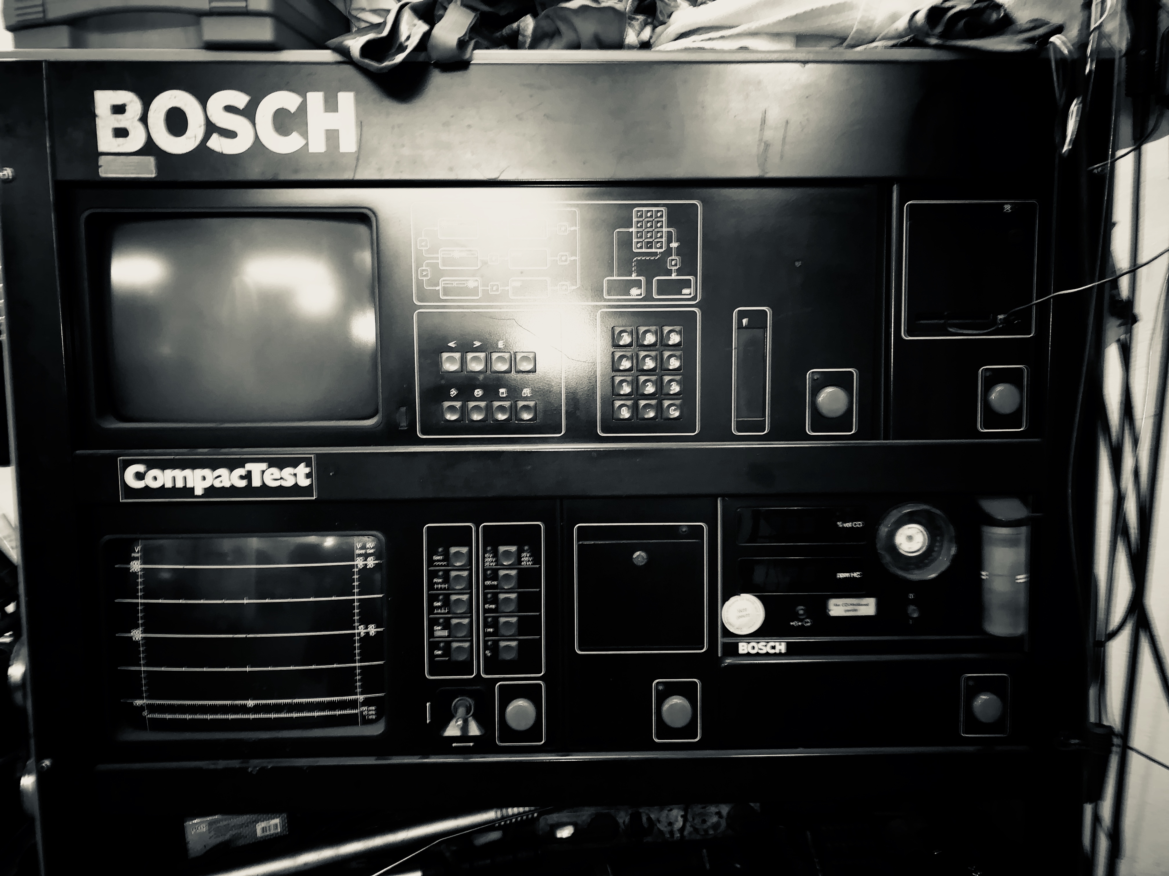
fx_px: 946
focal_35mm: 28
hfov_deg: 63.4
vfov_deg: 49.7
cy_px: 438
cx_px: 584
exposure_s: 1/5
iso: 64
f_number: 1.8
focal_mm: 4
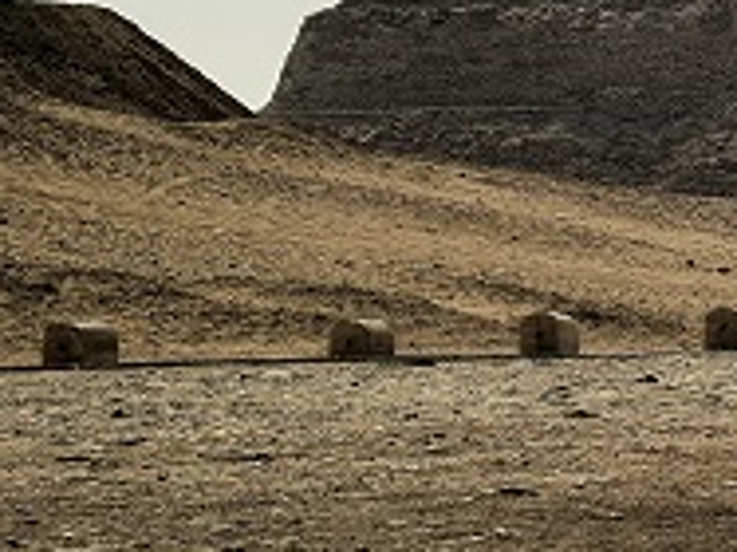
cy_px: -28
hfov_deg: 4.8
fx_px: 8660
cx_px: 1171
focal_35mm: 407
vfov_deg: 3.6
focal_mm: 15
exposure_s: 1/2160
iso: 50
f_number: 2.1
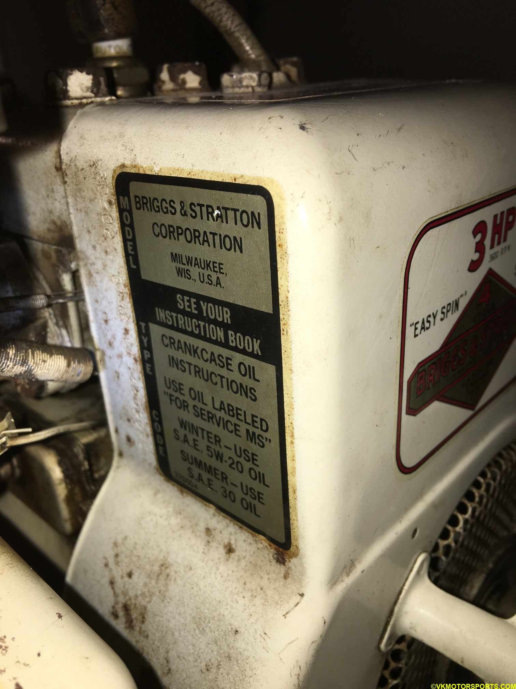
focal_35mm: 29
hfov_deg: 48.2
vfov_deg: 61.7
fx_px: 576
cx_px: 258
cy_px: 344
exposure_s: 1/208
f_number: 2.2
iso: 25
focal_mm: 4.15
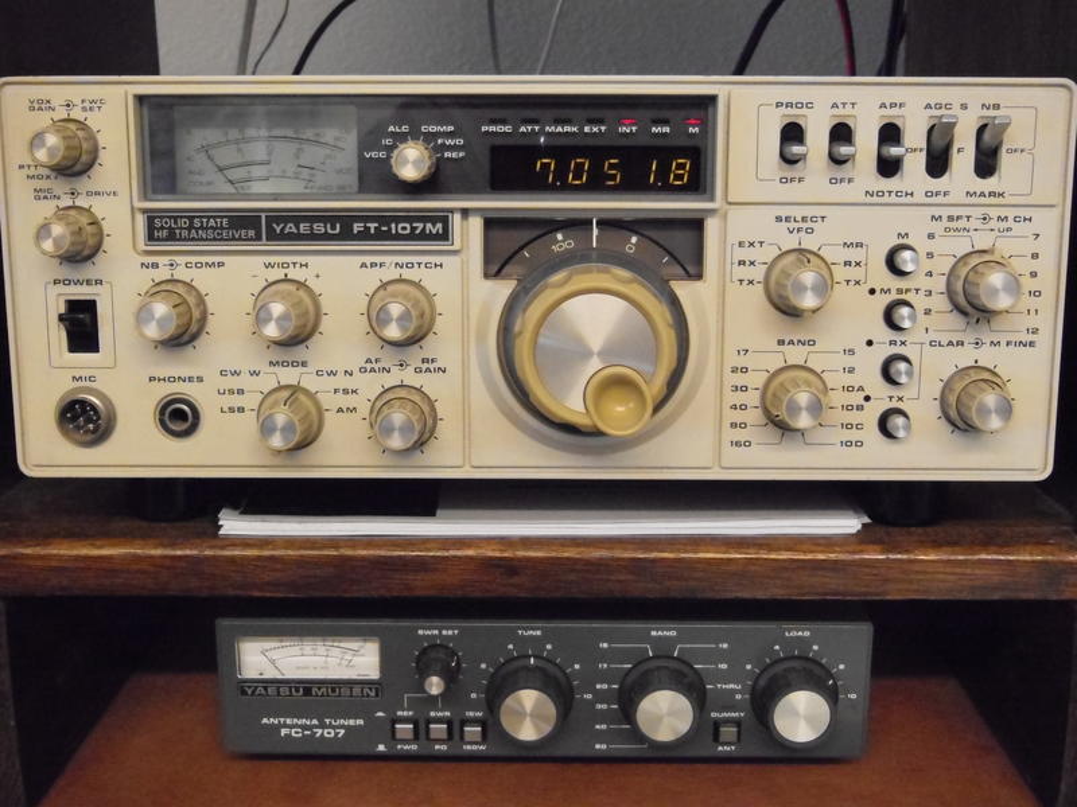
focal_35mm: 45
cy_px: 404
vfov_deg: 32.2
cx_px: 538
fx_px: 1400
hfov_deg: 42.1
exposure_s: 1/100
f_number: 4.4
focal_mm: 8
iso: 1600
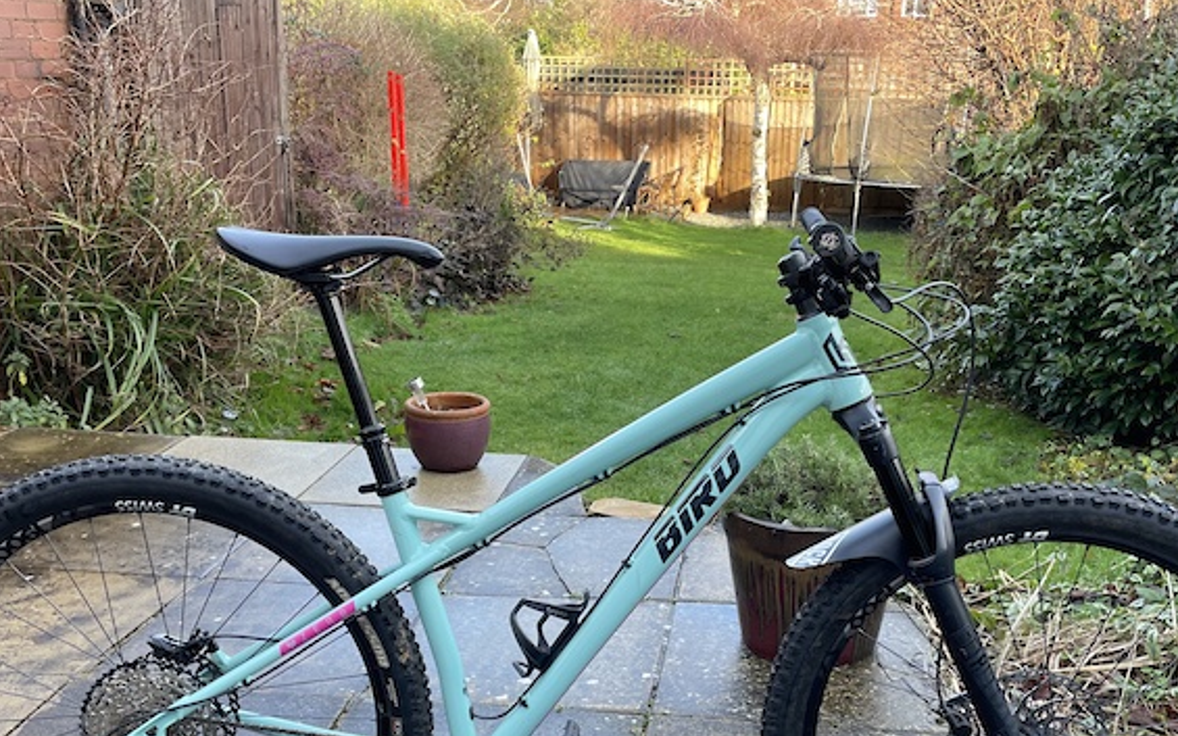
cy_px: 550
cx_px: 630
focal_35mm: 39
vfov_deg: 32.2
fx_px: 1252
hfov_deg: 50.4
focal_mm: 4.2
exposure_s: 1/121
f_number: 1.6
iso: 32
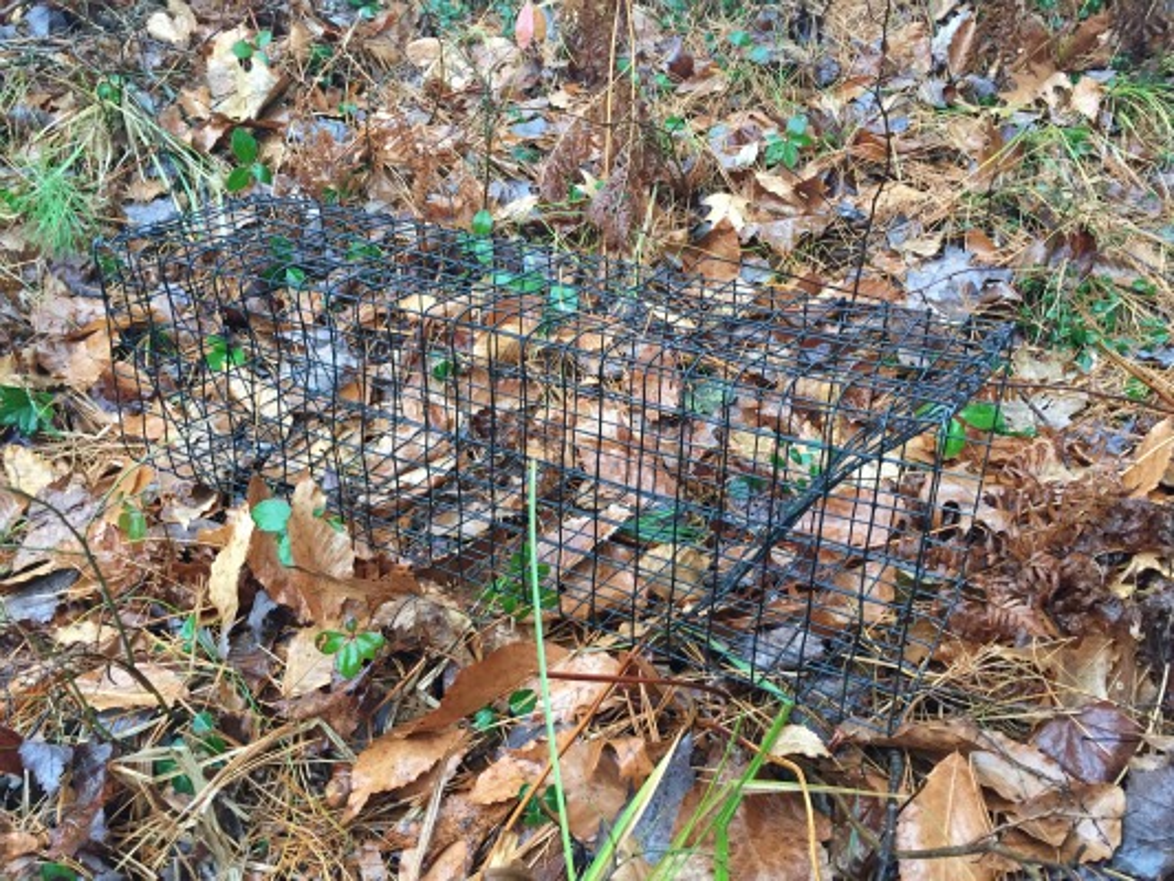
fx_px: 984
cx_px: 587
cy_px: 440
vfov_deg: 48.2
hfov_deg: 61.6
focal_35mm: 29
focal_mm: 4.15
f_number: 2.2
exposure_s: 1/30
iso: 125
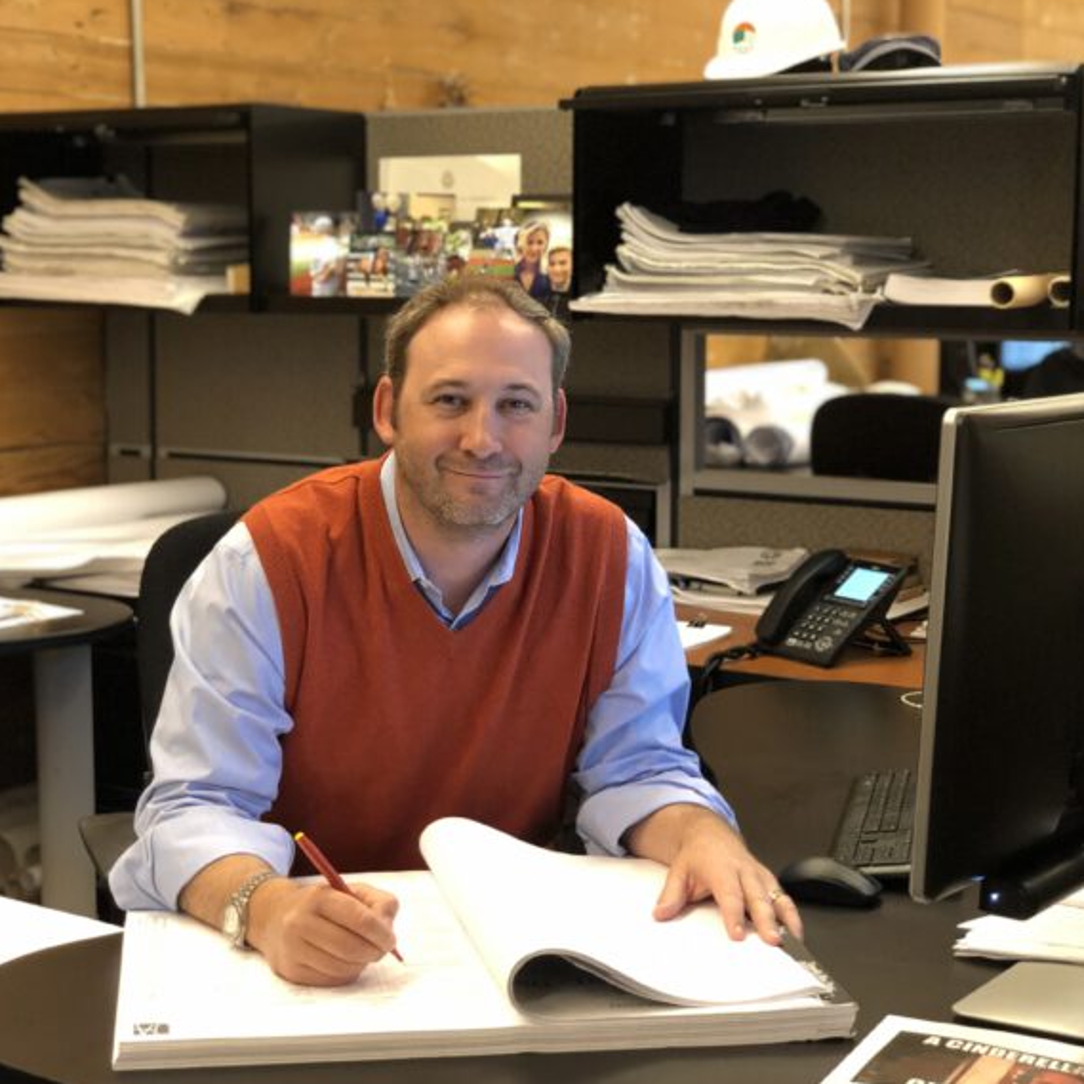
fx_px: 2197
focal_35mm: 62
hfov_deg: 27.7
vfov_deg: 27.7
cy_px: 539
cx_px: 484
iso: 160
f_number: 2.4
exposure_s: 1/20
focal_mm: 6
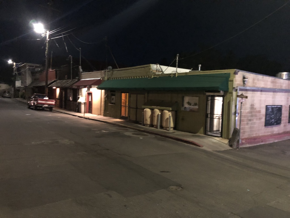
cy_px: 109
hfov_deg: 63.4
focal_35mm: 28
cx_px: 145
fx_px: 235
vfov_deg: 49.7
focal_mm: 4
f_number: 1.8
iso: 250
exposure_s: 1/4
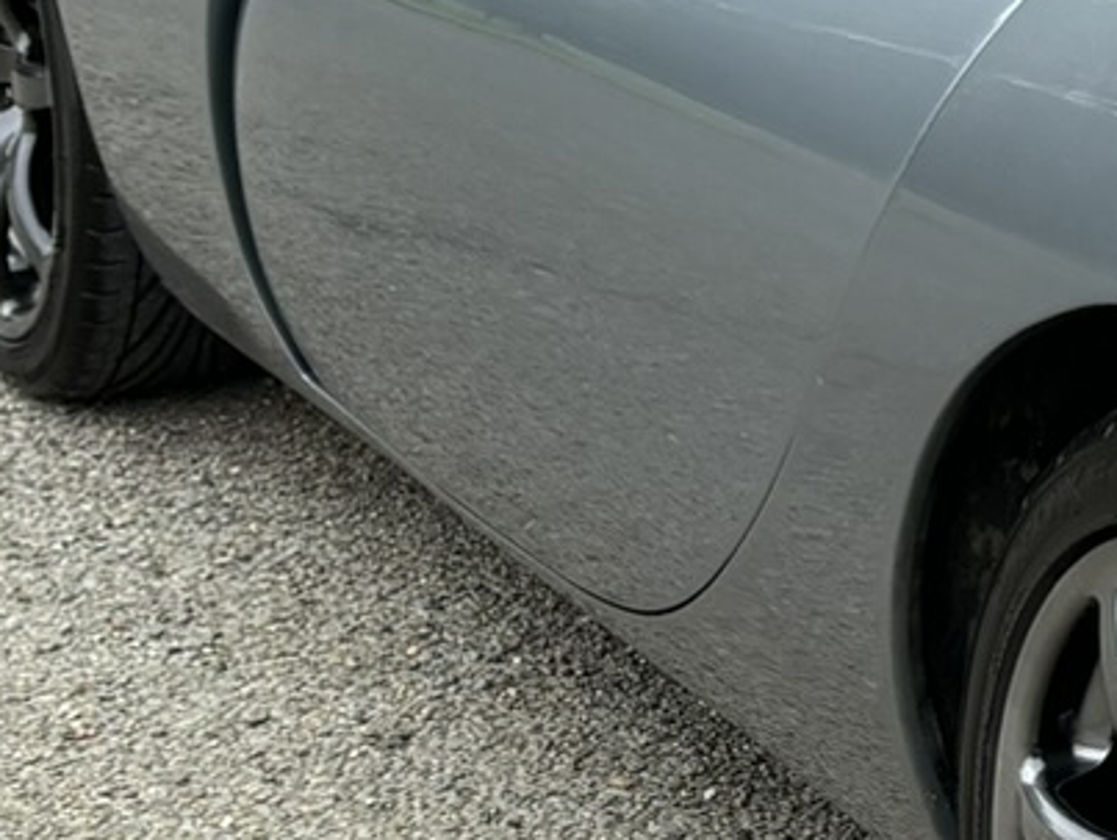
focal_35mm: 132
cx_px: 1824
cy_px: -122
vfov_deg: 11.1
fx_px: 4263
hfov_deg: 13.7
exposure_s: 1/1295
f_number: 1.6
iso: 50
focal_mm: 5.96
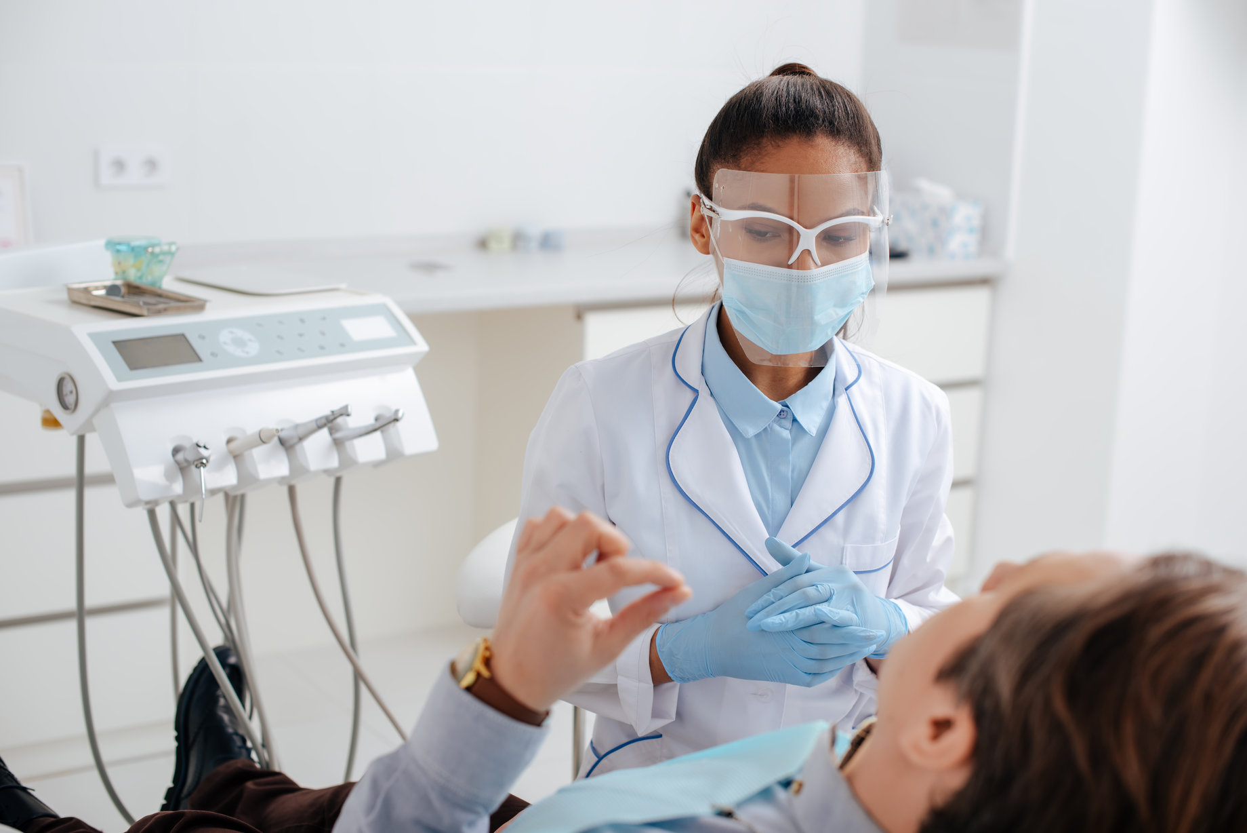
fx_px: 1732
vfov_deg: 27.0
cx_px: 624
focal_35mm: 50
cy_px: 416
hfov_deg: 39.6
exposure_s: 1/200
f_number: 4
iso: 100
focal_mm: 50
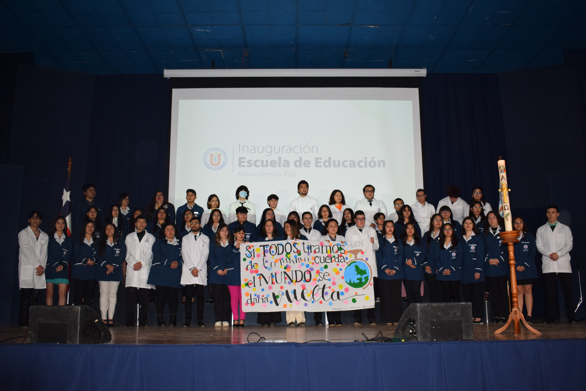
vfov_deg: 38.4
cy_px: 196
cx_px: 293
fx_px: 562
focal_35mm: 34
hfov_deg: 55.1
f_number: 4.5
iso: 800
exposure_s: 1/80
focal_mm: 23
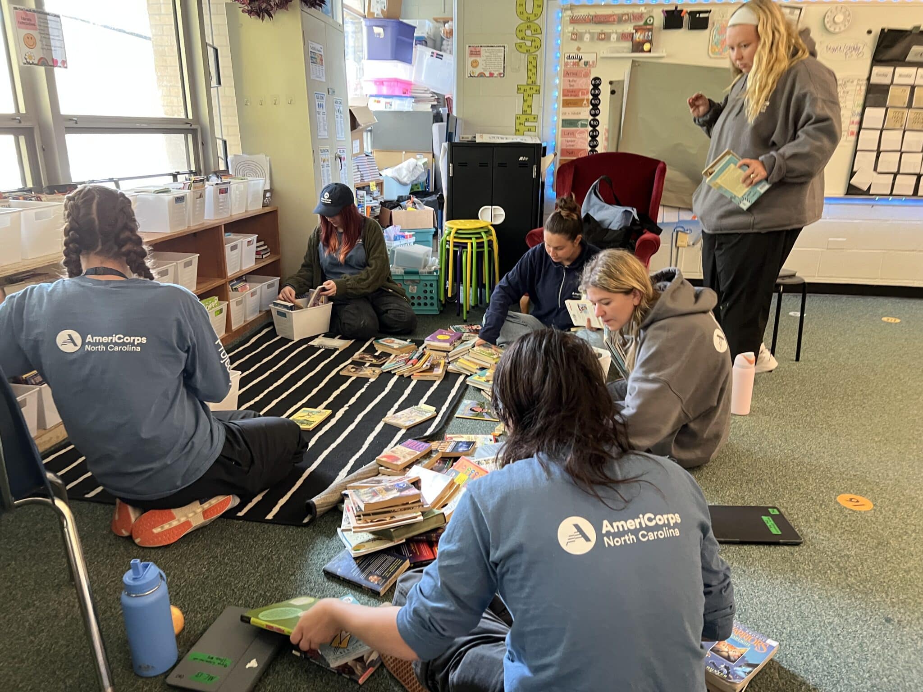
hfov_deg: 67.3
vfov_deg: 53.1
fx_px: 693
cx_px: 462
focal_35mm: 26
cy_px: 346
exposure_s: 1/60
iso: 320
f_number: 1.5
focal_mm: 5.7
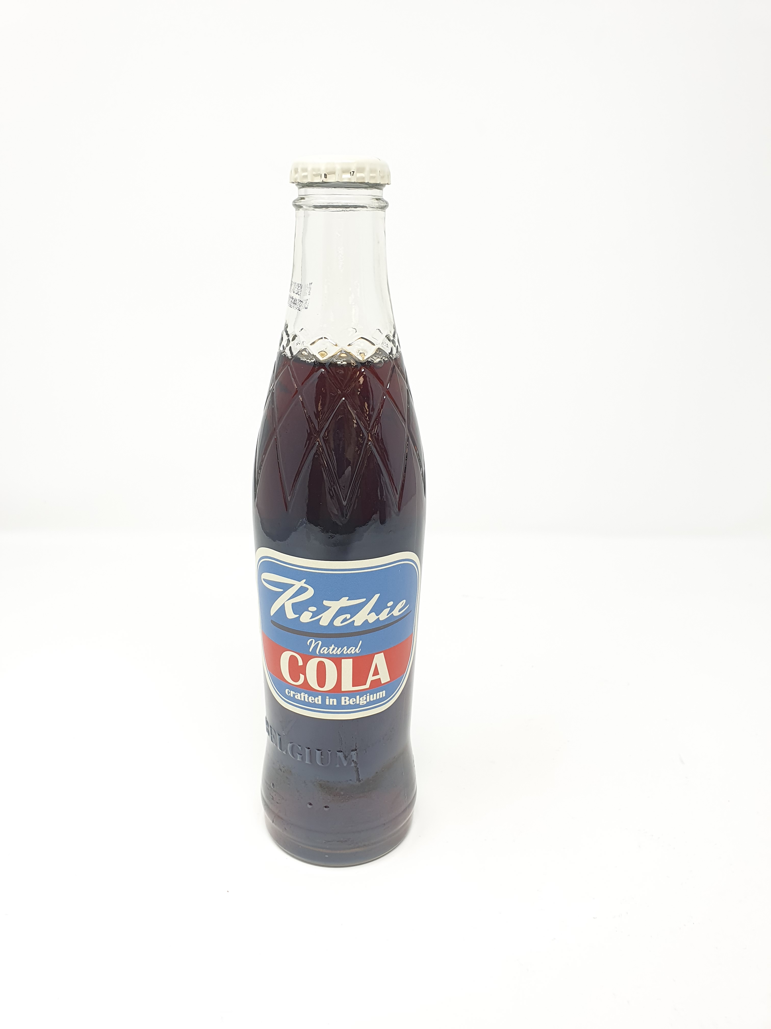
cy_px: 514
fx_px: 772
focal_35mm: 26
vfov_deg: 67.3
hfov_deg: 53.1
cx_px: 386
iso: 100
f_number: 2.4
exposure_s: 1/100
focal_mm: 4.32
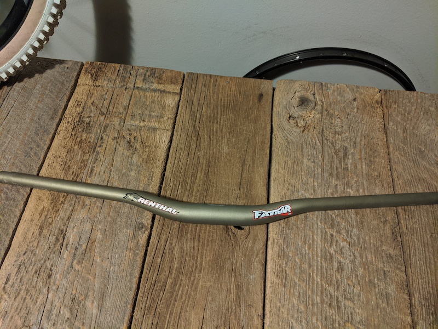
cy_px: 164
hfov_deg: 65.3
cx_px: 219
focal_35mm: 27
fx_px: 342
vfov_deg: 51.4
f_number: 1.8
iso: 744
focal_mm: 4.44
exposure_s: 1/24
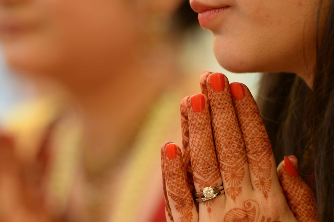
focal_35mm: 372
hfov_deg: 5.5
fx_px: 3449
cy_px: 181
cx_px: 190
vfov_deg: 3.7
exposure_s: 1/400
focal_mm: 200
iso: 400
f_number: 3.2
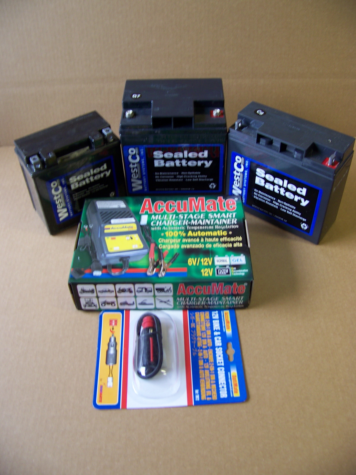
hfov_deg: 39.7
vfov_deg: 51.4
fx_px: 494
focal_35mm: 36
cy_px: 238
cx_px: 178
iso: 64
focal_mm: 5.85
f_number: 2.8
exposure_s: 1/8
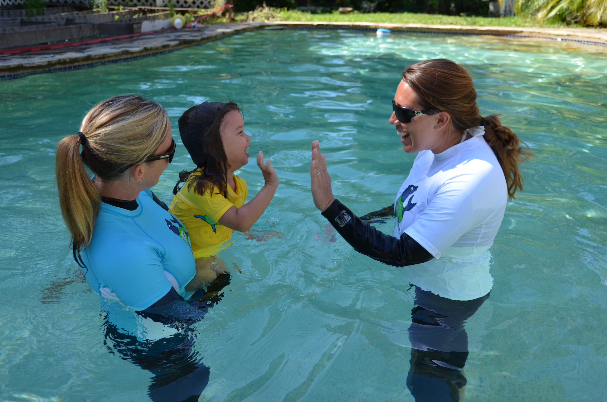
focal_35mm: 37
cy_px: 199
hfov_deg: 52.0
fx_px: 623
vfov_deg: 35.8
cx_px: 307
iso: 400
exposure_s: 1/1000
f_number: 4.5
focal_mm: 24
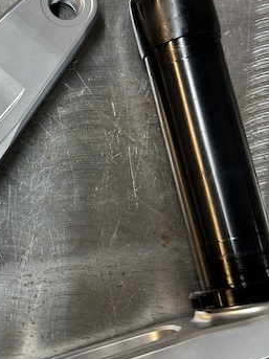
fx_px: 581
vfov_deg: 34.4
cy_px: 179
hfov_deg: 24.9
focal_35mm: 56
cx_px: 0
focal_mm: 6.86
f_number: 1.78
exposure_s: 1/120
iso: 125
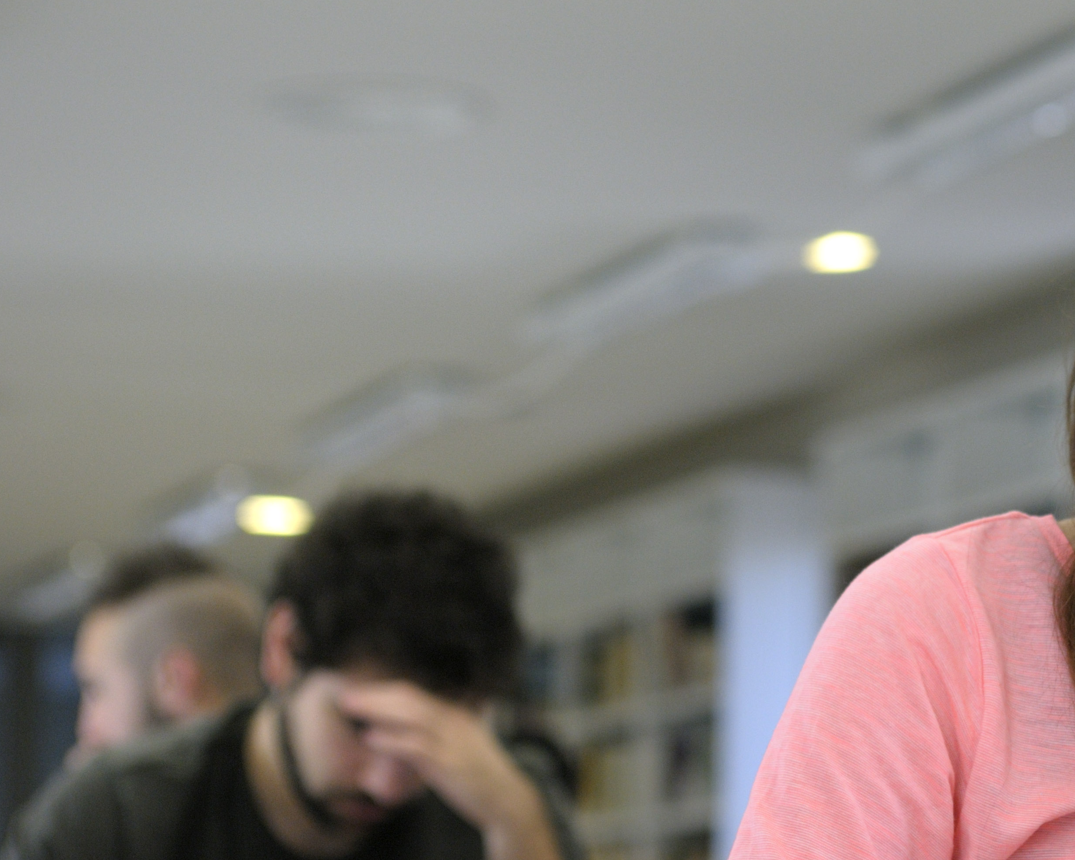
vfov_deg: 9.0
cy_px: 616
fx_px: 5472
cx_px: 899
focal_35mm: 172
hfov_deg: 11.2
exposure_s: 1/125
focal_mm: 70
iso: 400
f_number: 3.5
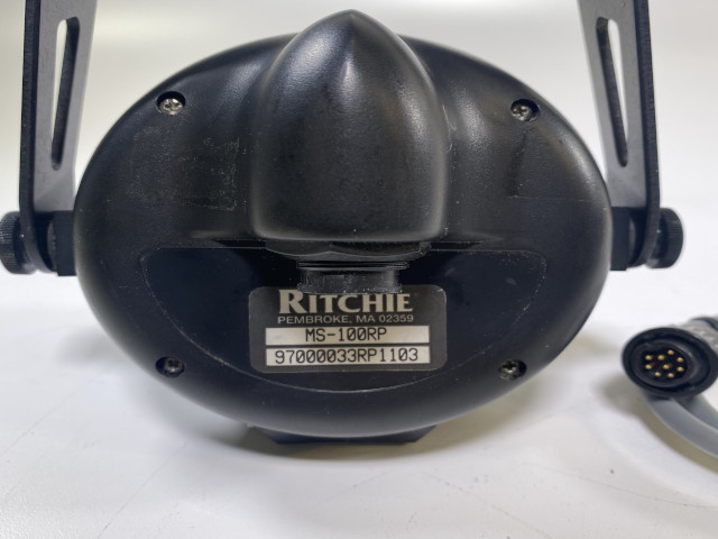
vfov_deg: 53.1
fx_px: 539
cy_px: 270
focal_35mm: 26
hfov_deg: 67.3
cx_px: 359
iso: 32
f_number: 1.8
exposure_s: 1/137
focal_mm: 4.25
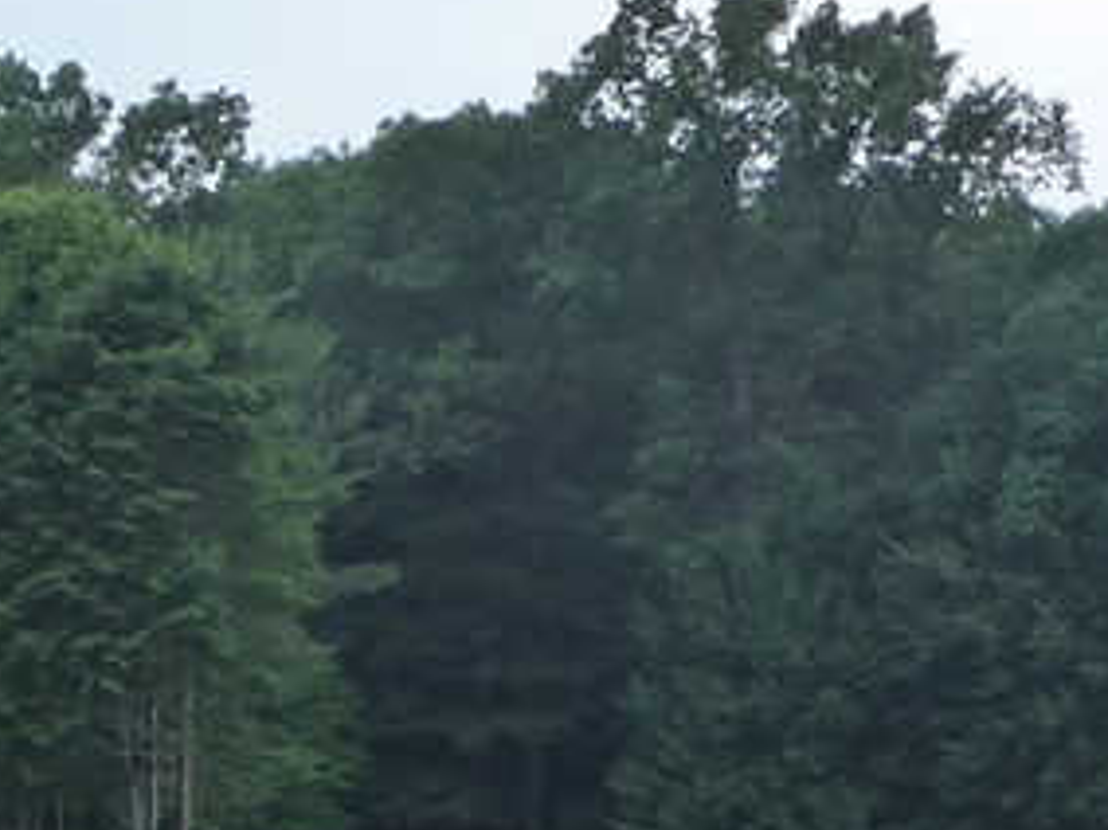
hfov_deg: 16.7
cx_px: 419
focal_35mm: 118
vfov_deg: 12.4
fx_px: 3775
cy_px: 805
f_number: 4.1
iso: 160
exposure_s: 1/125
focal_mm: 9
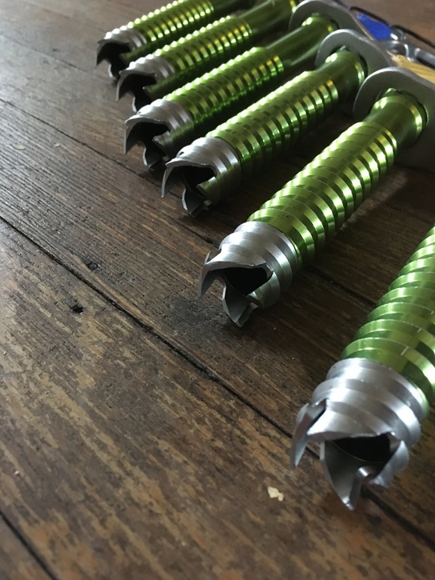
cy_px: 297
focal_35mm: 30
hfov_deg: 46.8
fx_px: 503
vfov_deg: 59.9
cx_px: 224
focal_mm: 4.15
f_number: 2.2
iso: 320
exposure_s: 1/15
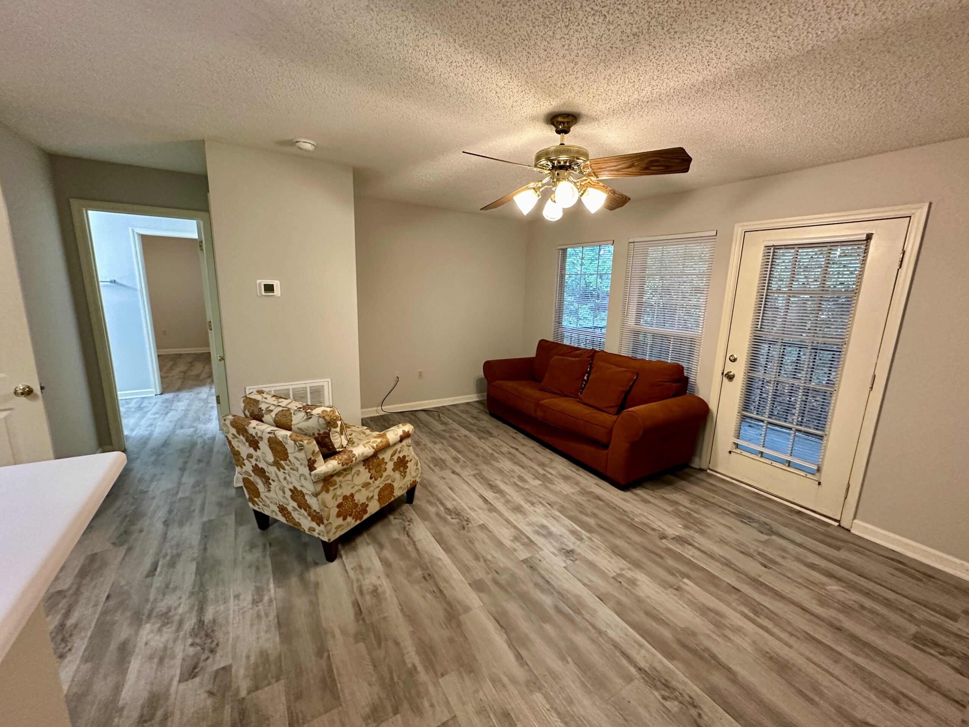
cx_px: 484
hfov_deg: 102.1
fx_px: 392
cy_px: 364
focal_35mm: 14
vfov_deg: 85.7
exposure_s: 1/60
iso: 400
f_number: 2.2
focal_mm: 2.22
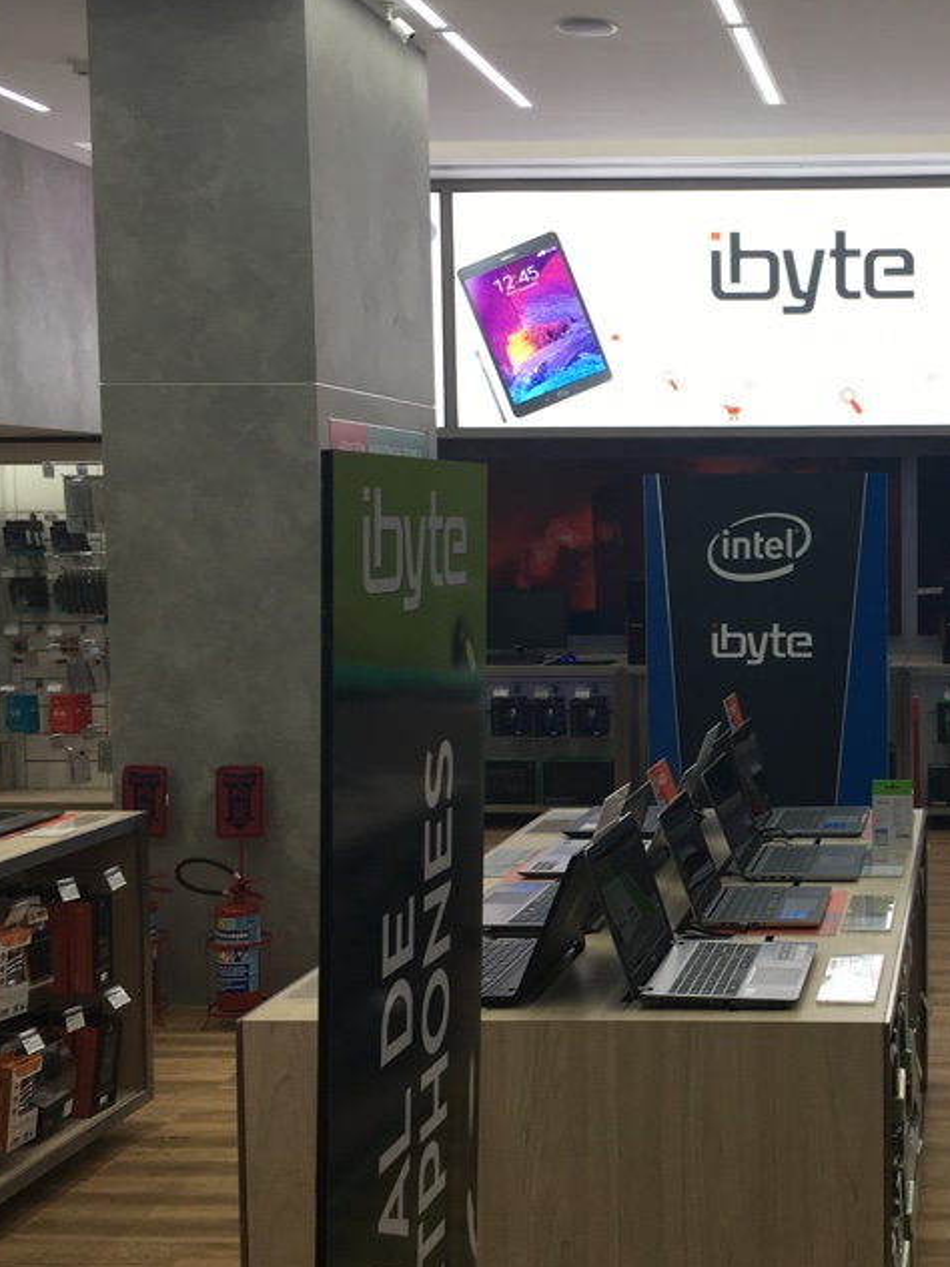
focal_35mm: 47
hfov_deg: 29.2
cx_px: 912
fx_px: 1720
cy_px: 666
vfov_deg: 40.4
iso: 32
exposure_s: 1/120
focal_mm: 4.15
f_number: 2.2
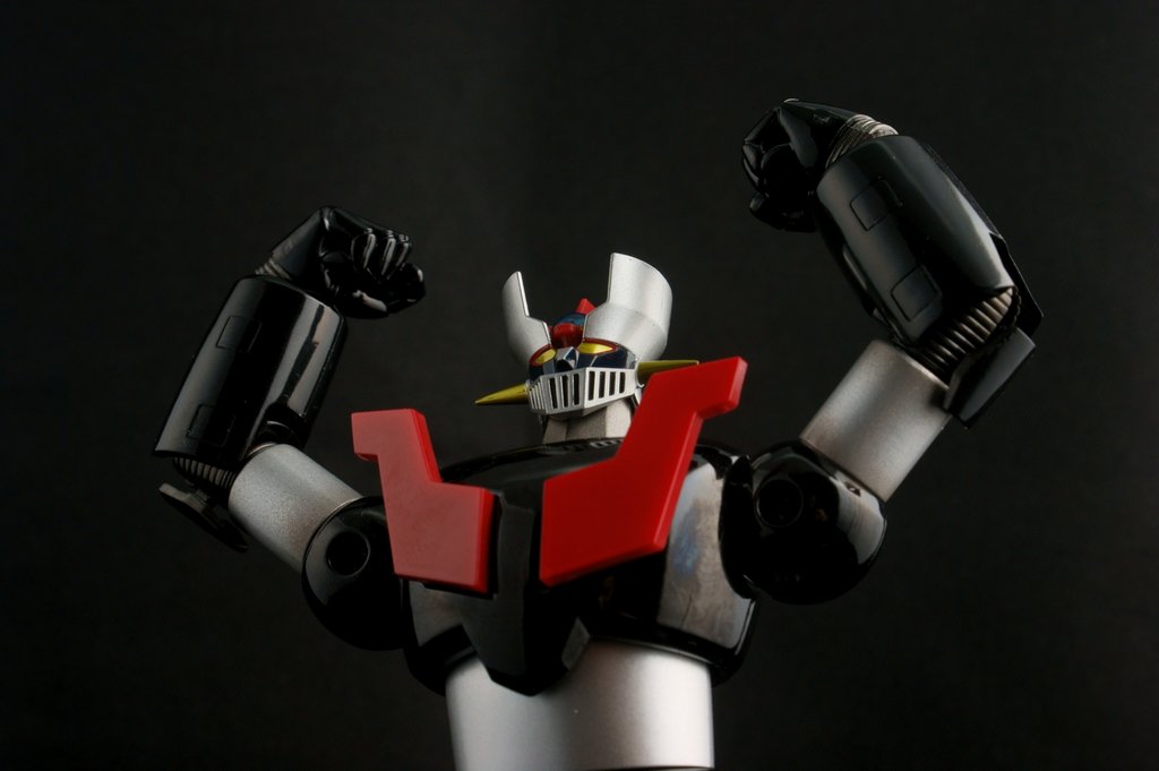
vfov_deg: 18.2
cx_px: 580
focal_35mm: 75
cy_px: 386
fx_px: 2413
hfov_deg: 27.0
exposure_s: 1/80
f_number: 14
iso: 100
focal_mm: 50
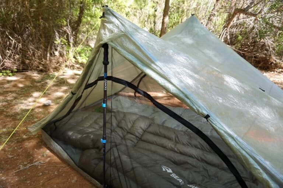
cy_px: 94
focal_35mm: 24
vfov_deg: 53.1
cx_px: 142
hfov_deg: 73.8
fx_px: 189
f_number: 4
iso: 125
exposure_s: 1/160
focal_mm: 16
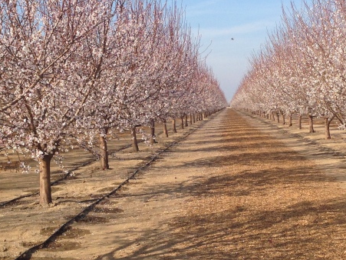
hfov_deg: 26.0
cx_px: 202
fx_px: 749
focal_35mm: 75
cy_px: 106
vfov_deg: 19.6
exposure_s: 1/1506
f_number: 2.4
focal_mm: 4.12
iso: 50
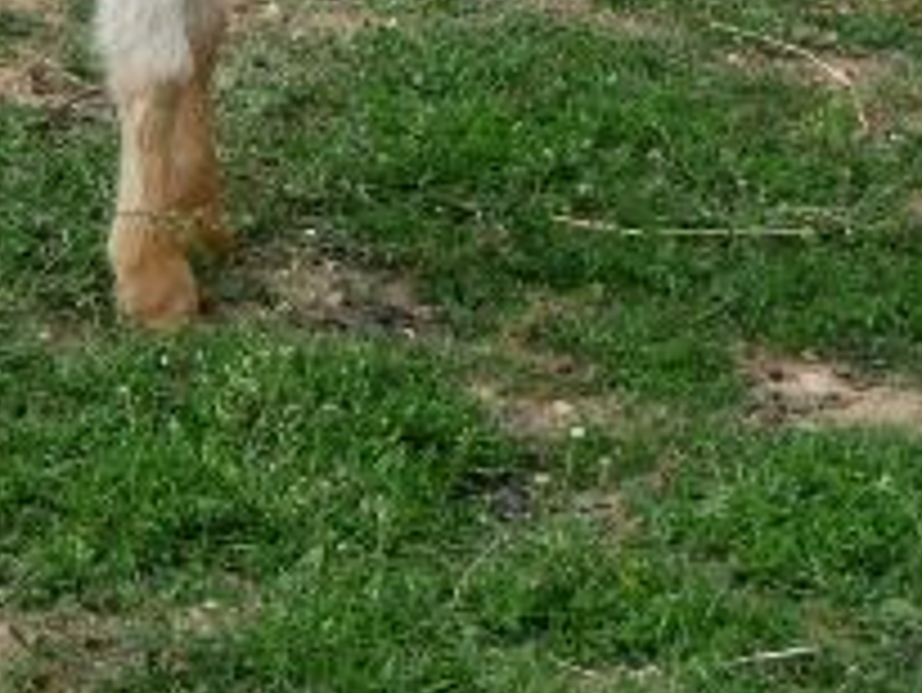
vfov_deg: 5.7
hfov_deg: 7.6
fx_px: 6929
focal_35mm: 260
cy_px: -22
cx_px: 45
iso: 100
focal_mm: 20.3
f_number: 4.7
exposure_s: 1/250
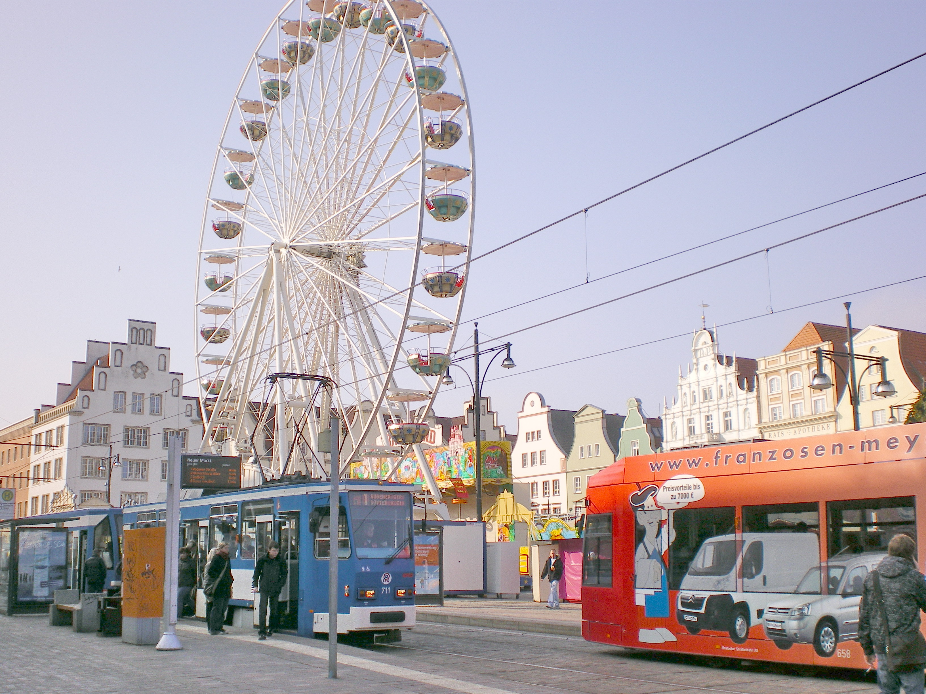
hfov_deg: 44.8
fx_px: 1124
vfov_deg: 34.3
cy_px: 347
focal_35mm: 42
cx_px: 463
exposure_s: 1/400
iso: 50
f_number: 4.9
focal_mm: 7.4
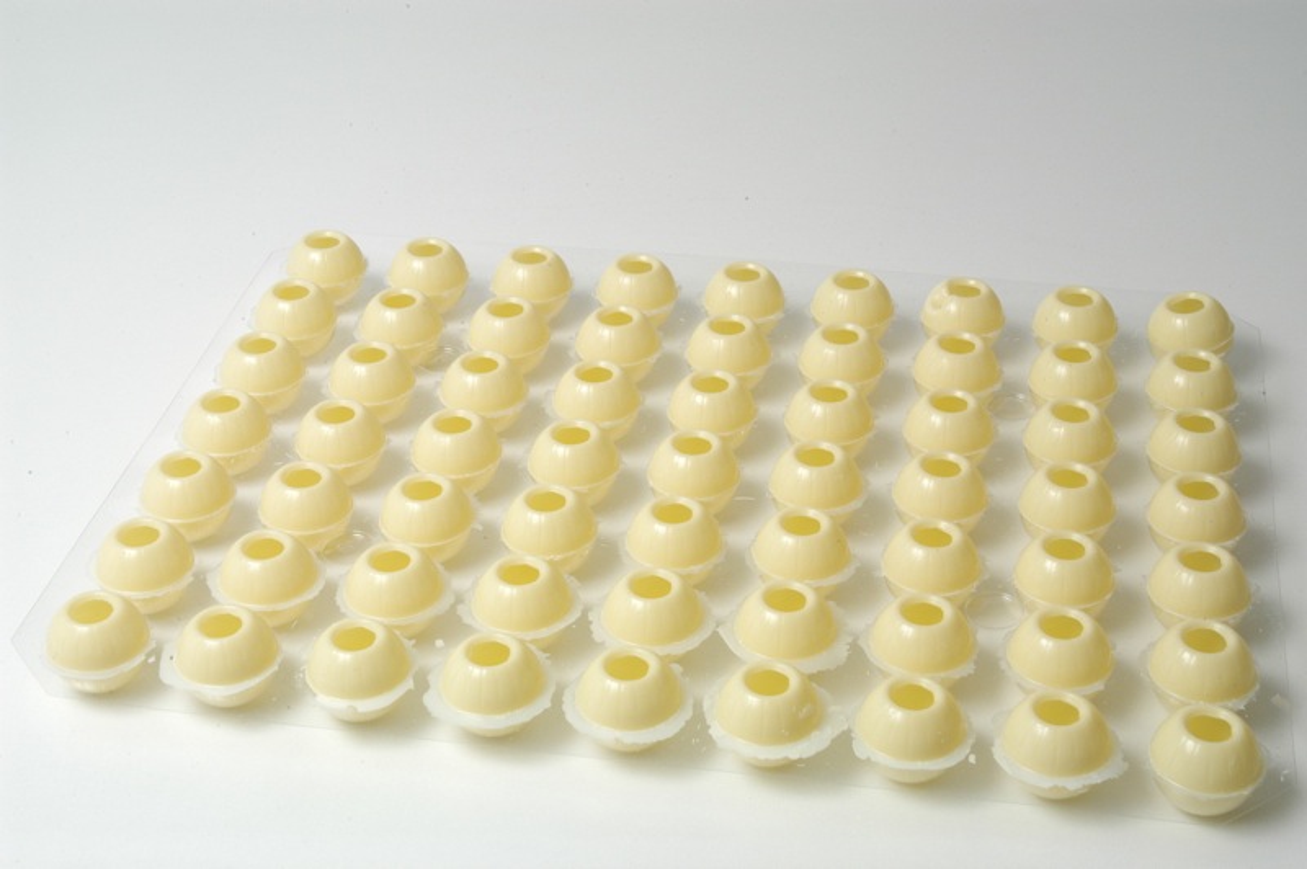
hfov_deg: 31.9
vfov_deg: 21.5
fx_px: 2285
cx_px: 654
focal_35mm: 63
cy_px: 434
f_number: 22
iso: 400
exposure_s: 1/125
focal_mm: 42
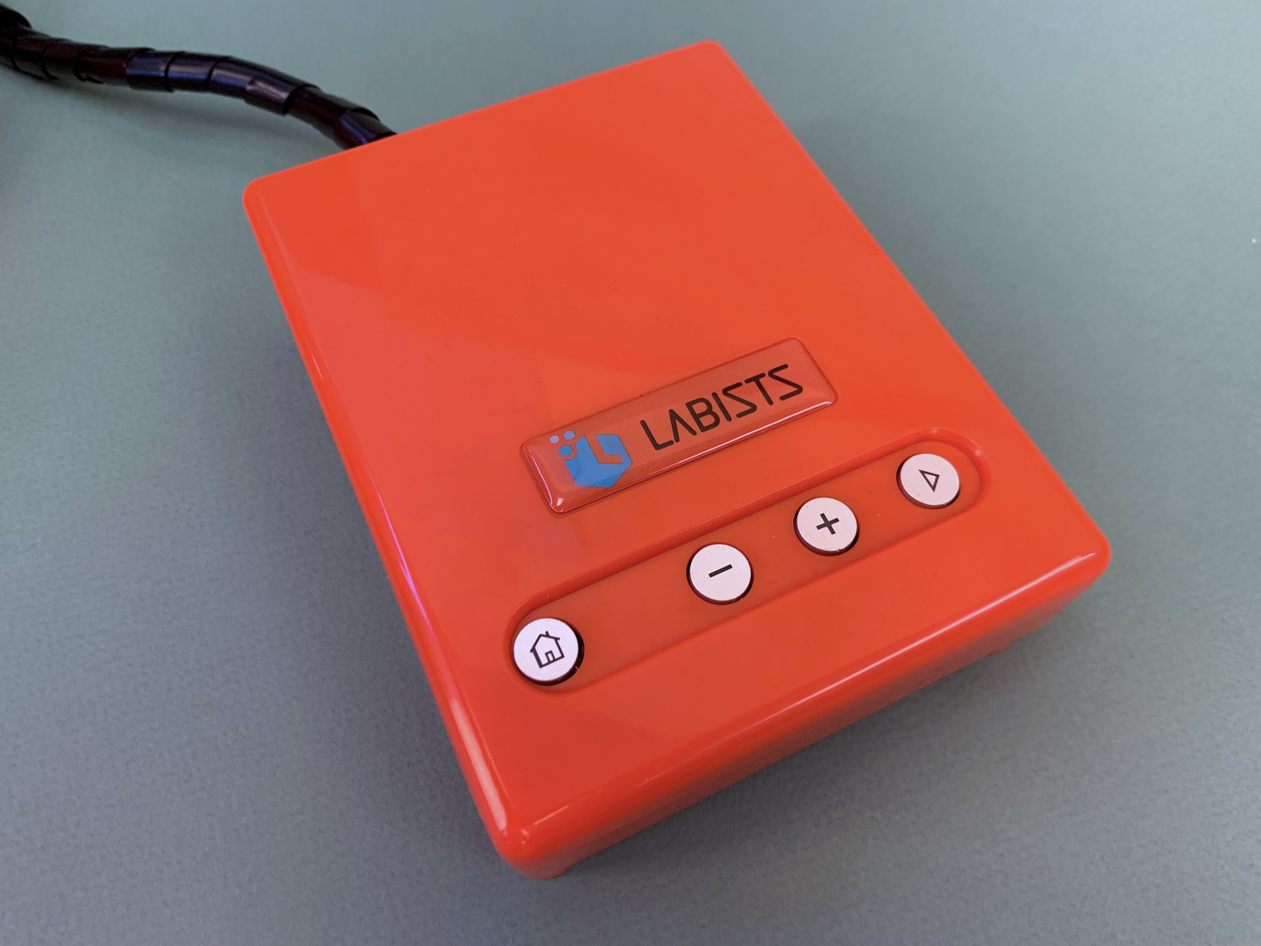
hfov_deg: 67.3
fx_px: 947
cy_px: 473
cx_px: 630
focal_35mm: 26
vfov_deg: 53.1
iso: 80
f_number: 1.8
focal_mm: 4.25
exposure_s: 1/50
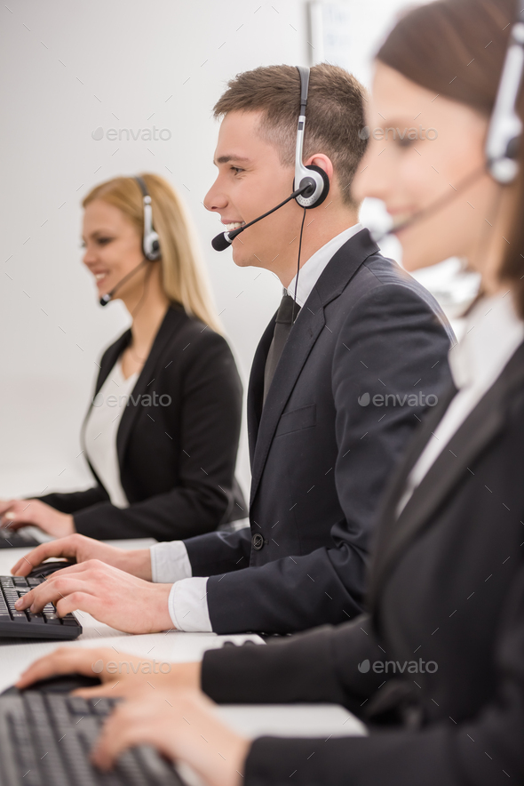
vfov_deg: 22.1
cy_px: 393
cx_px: 262
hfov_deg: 14.9
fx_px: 2007
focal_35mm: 92
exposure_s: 1/250
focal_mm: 92
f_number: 3.2
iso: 400
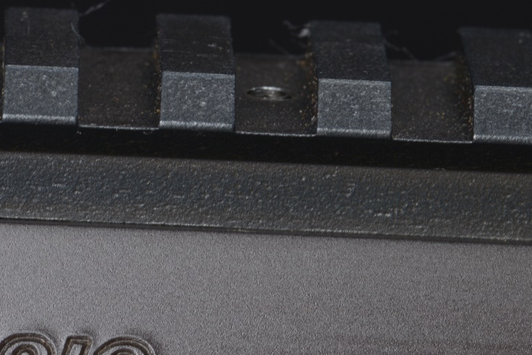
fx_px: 4256
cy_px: 402
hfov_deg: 7.1
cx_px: 574
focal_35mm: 288
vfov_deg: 4.8
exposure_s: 1/60
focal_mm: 105
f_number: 22
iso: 100
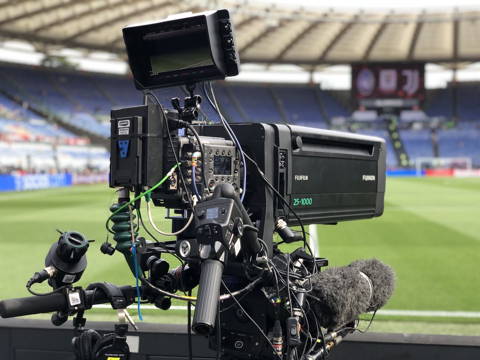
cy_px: 180
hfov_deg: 36.8
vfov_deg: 28.0
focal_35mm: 52
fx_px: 721
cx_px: 240
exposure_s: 1/120
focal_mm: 6
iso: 20
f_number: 2.4
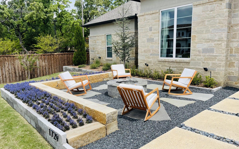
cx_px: 119
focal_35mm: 28
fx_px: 182
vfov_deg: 44.5
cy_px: 80
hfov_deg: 66.5
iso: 32
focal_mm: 5.1
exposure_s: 1/3344
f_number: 1.6
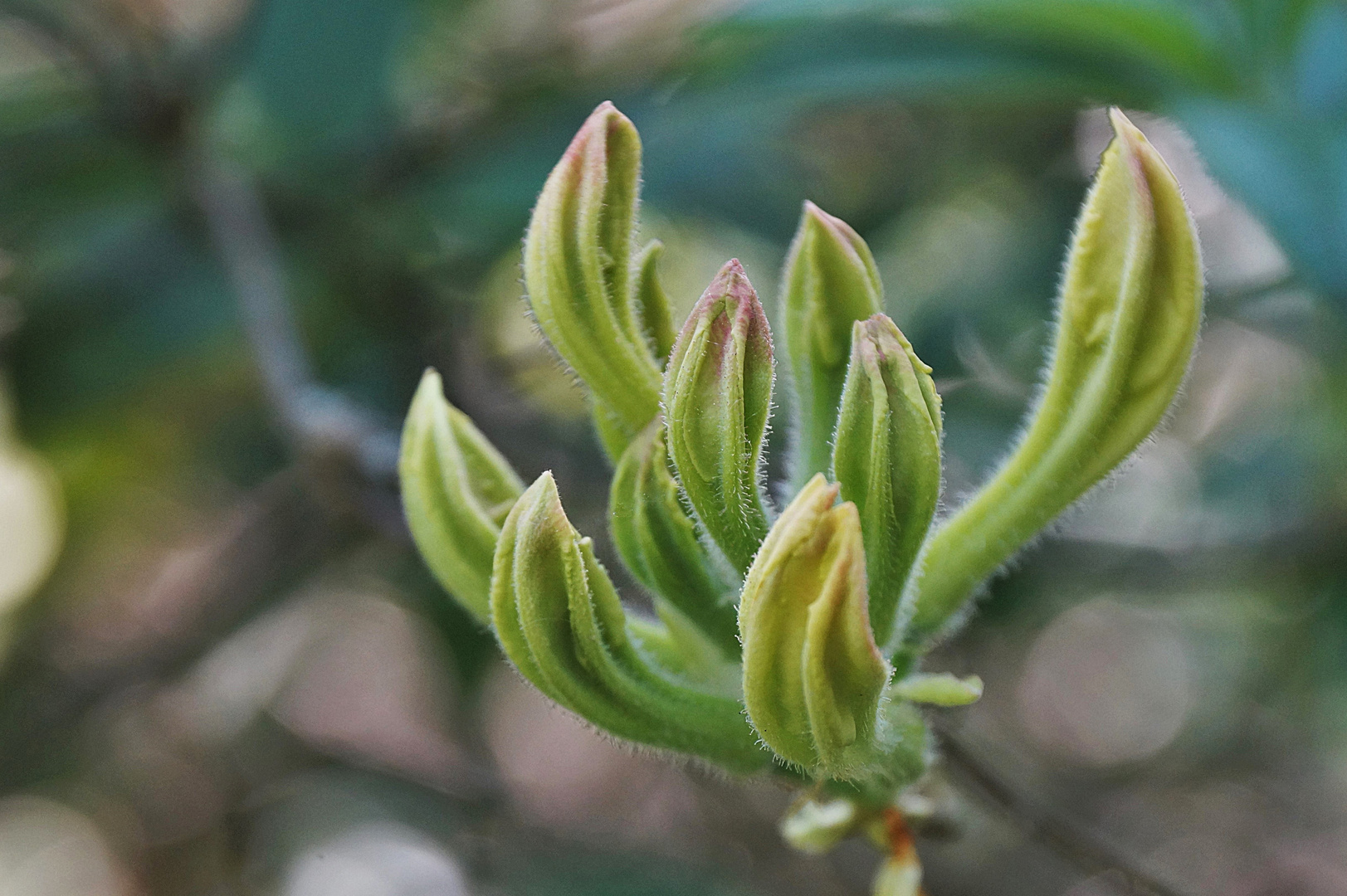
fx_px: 5889
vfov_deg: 8.7
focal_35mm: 158
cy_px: 448
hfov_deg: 13.0
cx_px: 674
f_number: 5.6
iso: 640
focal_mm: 105
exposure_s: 1/200
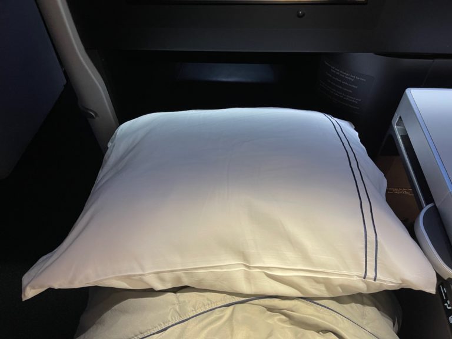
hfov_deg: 67.3
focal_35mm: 26
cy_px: 170
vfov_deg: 53.1
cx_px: 226
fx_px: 339
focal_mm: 5.1
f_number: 1.6
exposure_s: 1/60
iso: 320
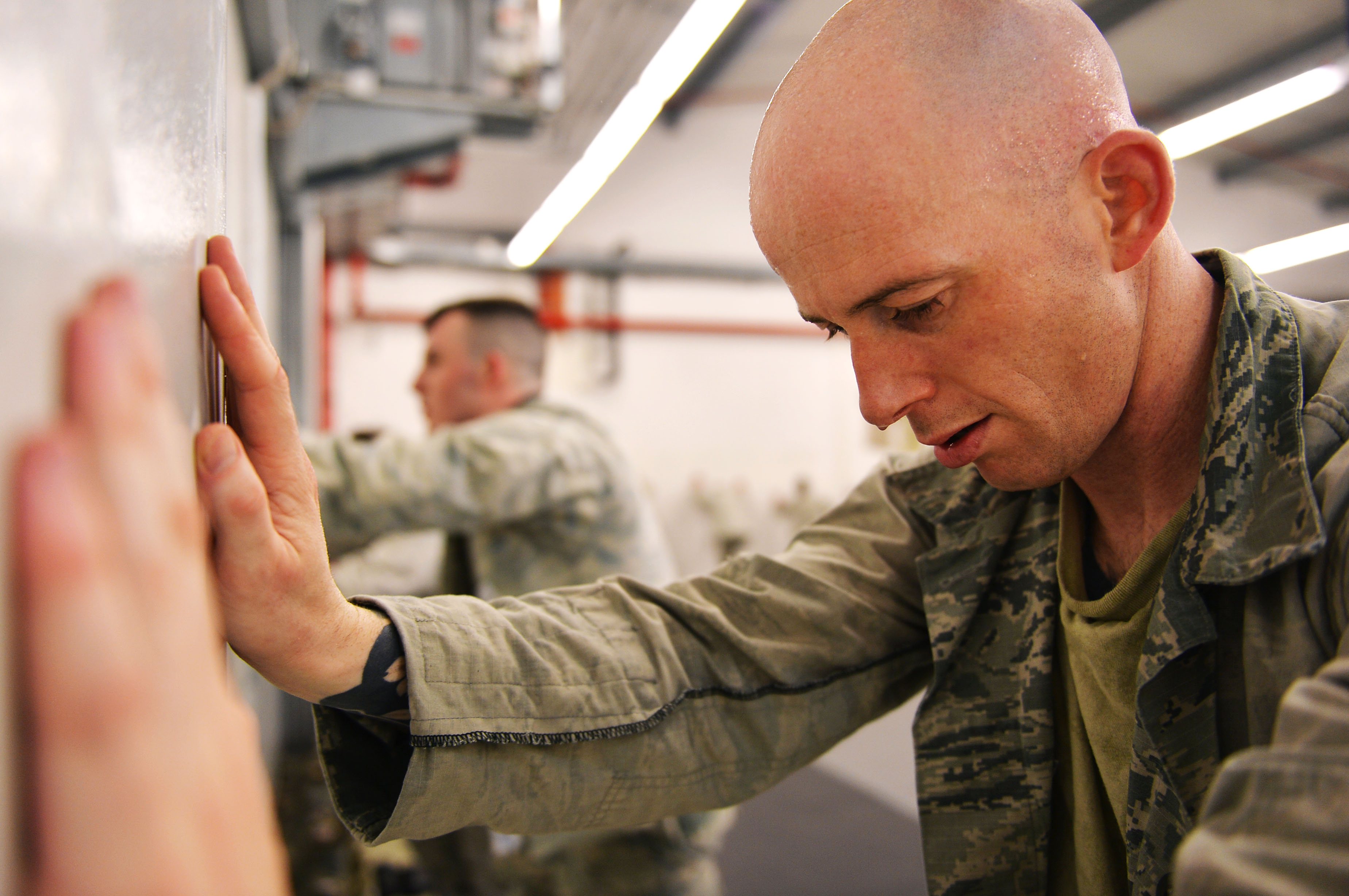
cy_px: 448
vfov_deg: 44.9
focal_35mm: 29
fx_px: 1086
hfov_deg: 63.7
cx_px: 674
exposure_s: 1/160
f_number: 2.8
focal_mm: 29
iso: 500
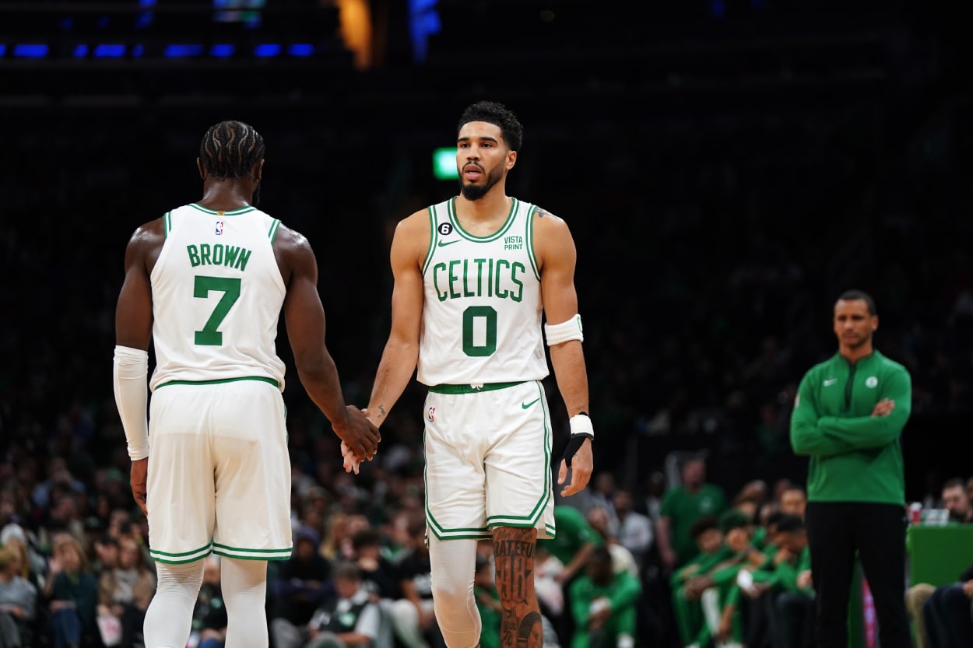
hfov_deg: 13.2
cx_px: 486
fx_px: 4215
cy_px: 324
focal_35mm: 156
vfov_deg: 8.8
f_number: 2.8
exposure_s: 1/1250
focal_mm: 156
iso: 2000
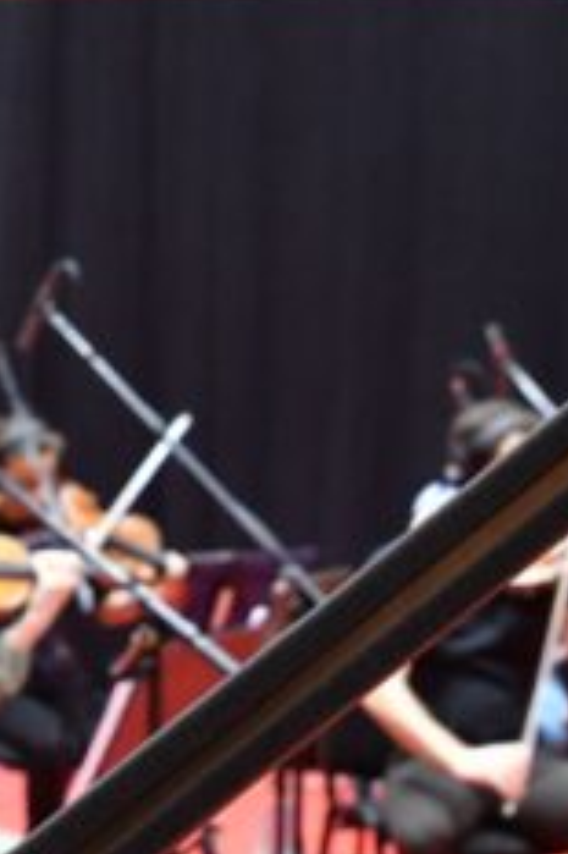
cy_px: 374
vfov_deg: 14.8
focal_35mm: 139
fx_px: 3294
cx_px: -26
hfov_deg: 9.8
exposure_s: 1/60
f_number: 3.5
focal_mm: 24
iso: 1250
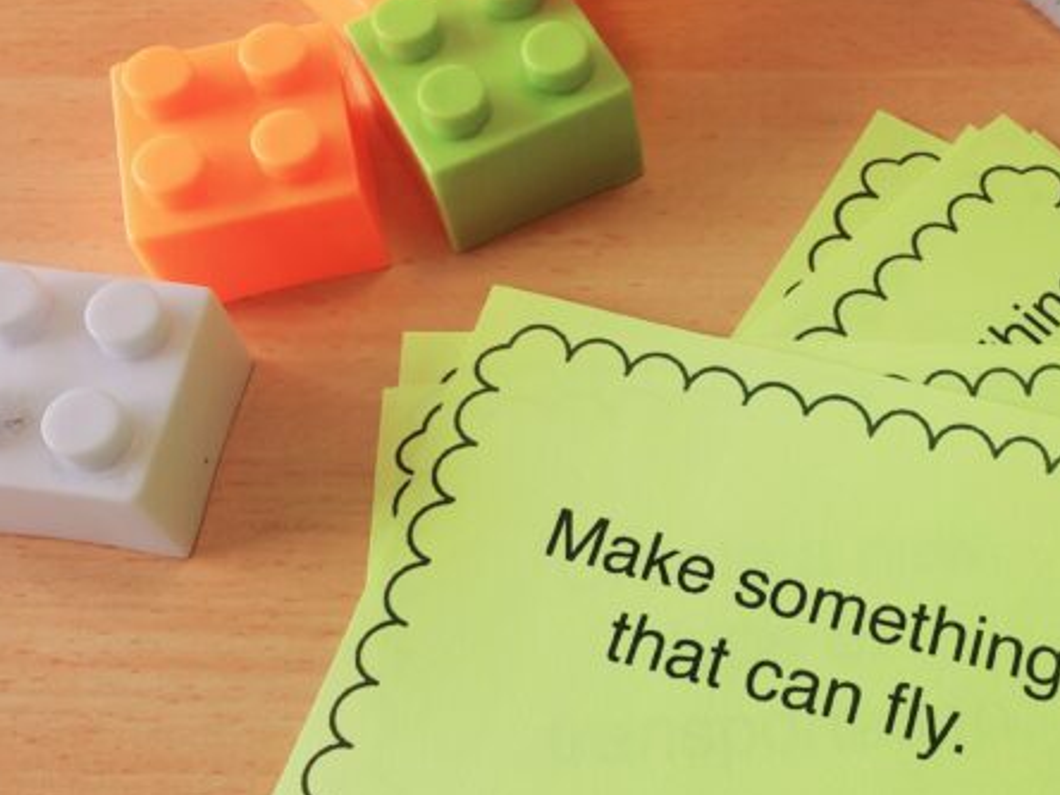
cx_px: 819
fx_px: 1378
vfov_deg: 32.0
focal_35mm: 45
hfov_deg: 40.6
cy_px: 501
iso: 50
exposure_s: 1/120
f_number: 2.4
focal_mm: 4.3
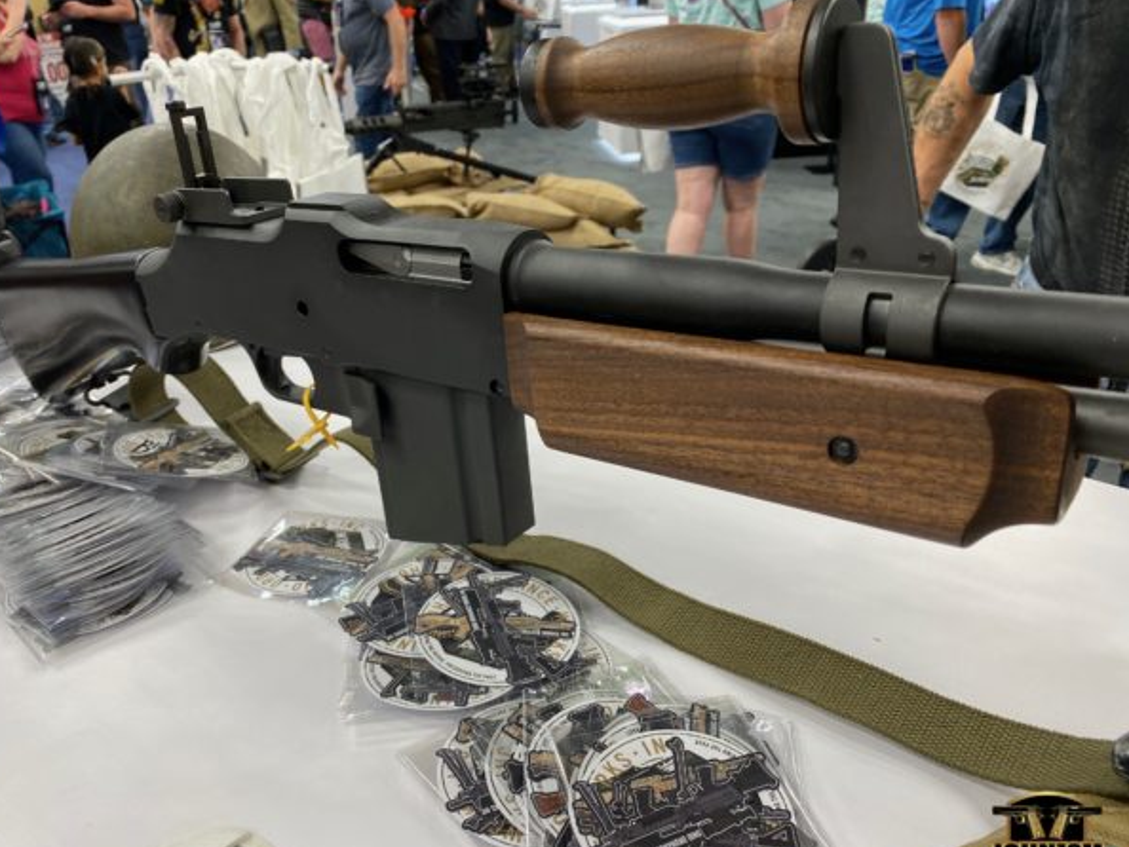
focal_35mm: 28
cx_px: 523
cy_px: 450
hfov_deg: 63.3
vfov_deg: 49.7
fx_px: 914
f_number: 1.8
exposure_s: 1/105
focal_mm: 4.25
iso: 80
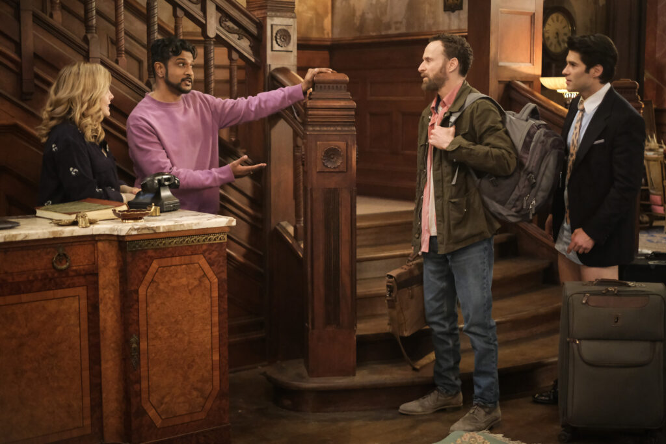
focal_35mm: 53
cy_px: 222
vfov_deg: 25.5
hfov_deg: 37.5
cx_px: 333
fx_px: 981
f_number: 1.8
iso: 6400
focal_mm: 35
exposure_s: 1/125
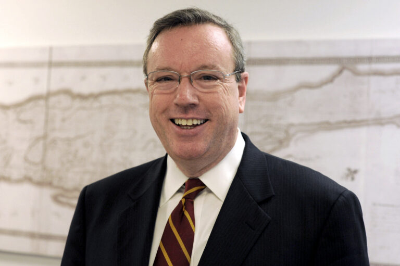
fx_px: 944
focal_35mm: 85
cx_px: 200
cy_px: 133
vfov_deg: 16.1
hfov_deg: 23.9
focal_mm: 85
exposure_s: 1/125
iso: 1600
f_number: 5
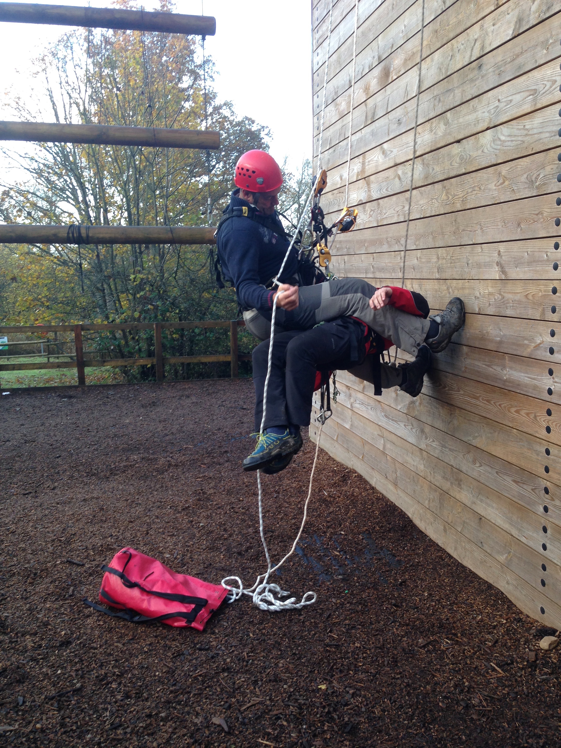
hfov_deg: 42.9
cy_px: 374
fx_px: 713
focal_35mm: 33
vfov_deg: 55.4
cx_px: 280
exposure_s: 1/60
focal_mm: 4.12
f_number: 2.4
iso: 50
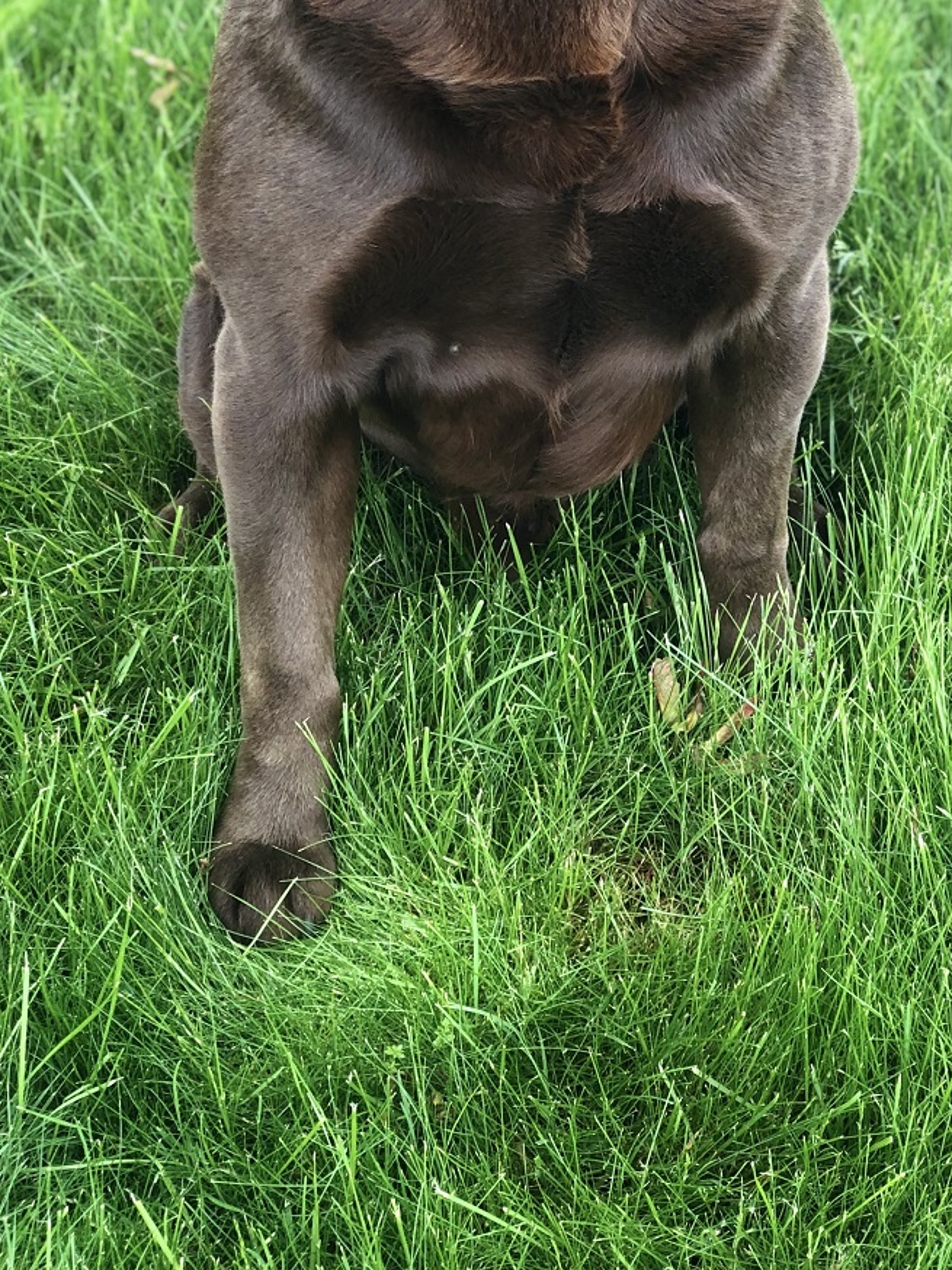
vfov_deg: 20.2
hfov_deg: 15.4
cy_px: 249
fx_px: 3522
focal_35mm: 96
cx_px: 576
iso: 25
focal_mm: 6
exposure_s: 1/120
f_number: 2.4
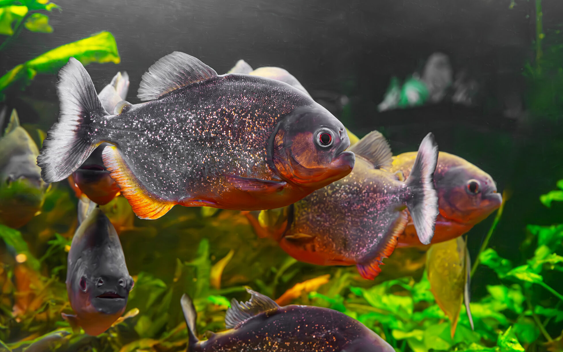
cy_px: 169
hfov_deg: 52.7
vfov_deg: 34.4
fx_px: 568
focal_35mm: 37
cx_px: 282
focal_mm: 36
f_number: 7.1
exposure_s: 1/125
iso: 2500
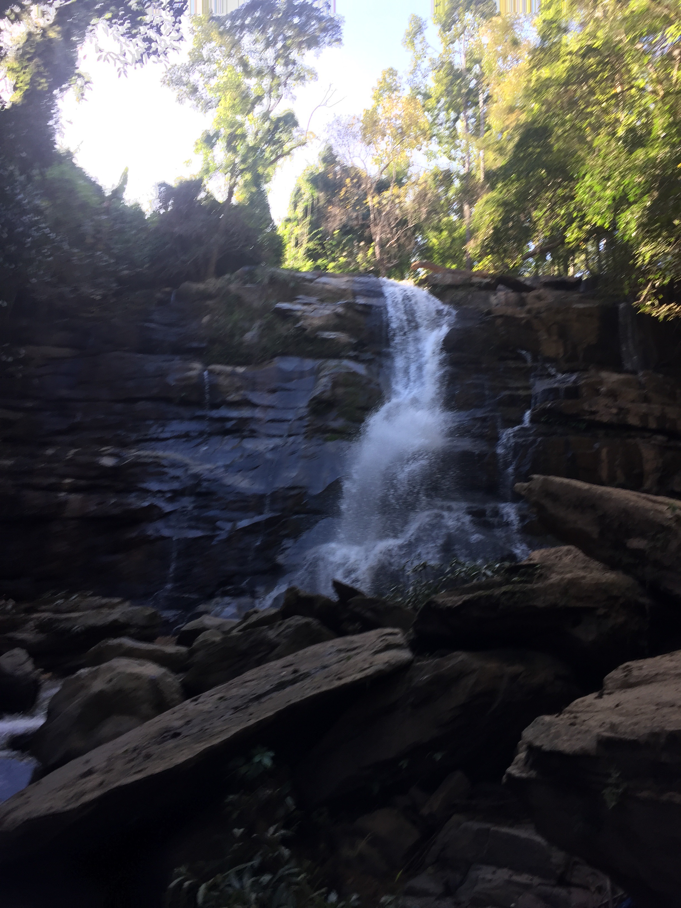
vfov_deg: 61.7
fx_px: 761
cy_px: 454
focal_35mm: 29
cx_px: 340
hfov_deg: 48.2
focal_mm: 4.15
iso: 32
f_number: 2.2
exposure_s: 1/100
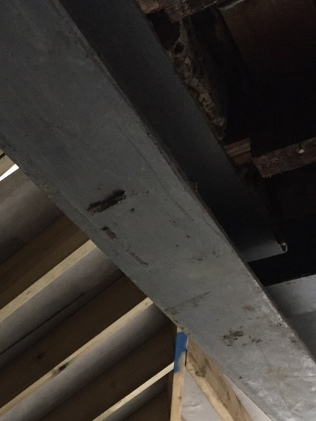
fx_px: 730
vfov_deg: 30.7
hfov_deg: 24.3
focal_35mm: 60
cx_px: 109
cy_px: 381
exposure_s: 1/17
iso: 250
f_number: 2.2
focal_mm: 4.15
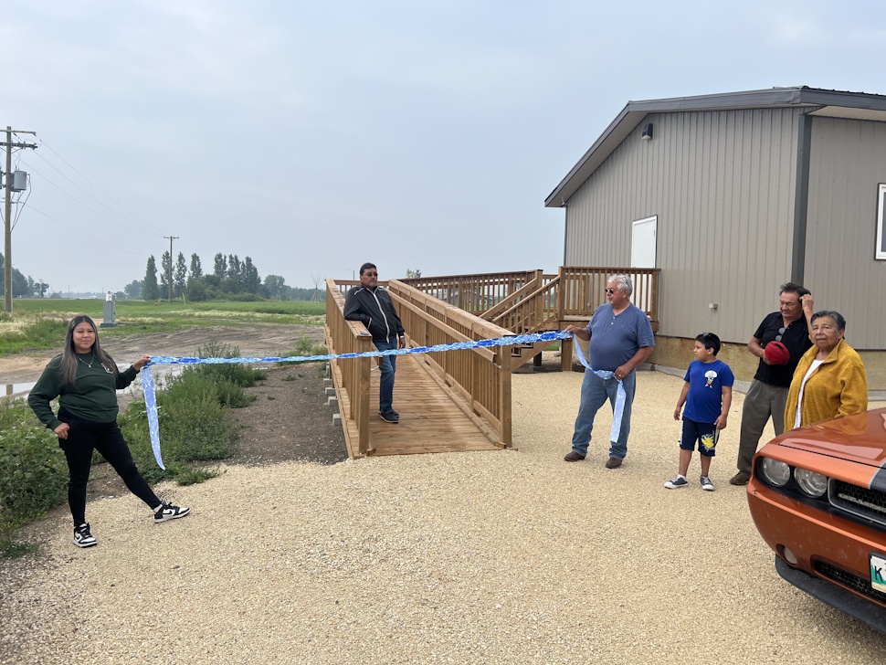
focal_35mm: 26
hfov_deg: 67.3
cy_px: 332
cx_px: 443
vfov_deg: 53.1
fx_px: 666
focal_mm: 5.7
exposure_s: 1/1511
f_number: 1.5
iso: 50
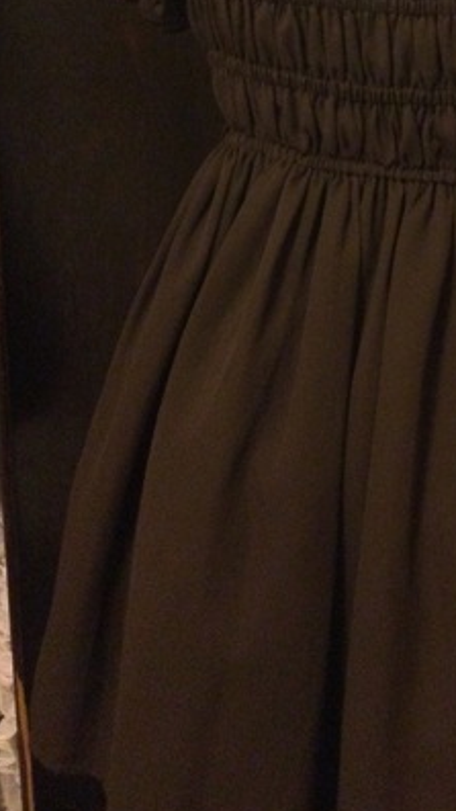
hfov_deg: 21.5
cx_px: 391
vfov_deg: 36.8
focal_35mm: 55
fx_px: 1181
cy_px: 189
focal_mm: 3.3
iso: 640
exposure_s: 1/17
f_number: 2.4
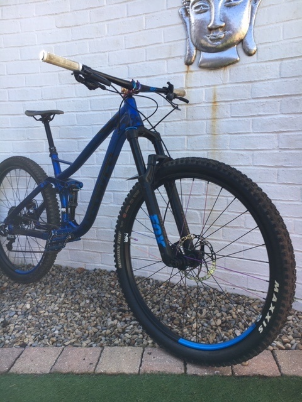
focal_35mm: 29
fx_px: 337
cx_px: 151
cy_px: 201
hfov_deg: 48.2
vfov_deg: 61.7
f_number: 2.2
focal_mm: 4.15
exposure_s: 1/291
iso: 25
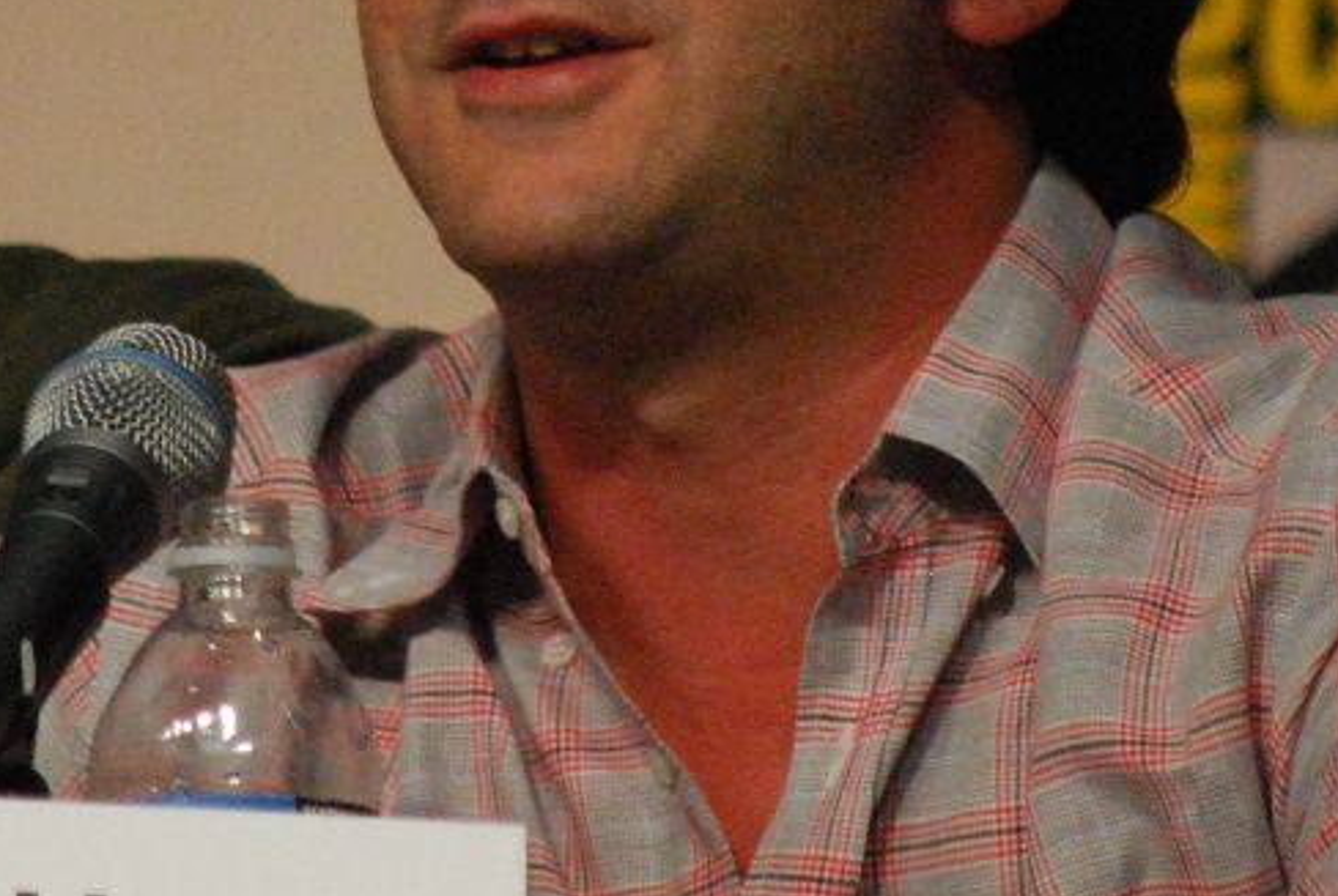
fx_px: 44295
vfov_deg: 1.2
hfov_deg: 1.7
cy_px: -126
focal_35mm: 1190
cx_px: 403
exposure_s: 1/320
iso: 1600
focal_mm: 200
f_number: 5.6
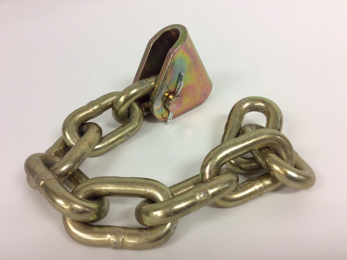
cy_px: 130
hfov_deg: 56.9
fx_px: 320
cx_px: 174
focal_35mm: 32
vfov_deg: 44.1
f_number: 2.4
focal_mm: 3.3
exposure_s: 1/24
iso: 40
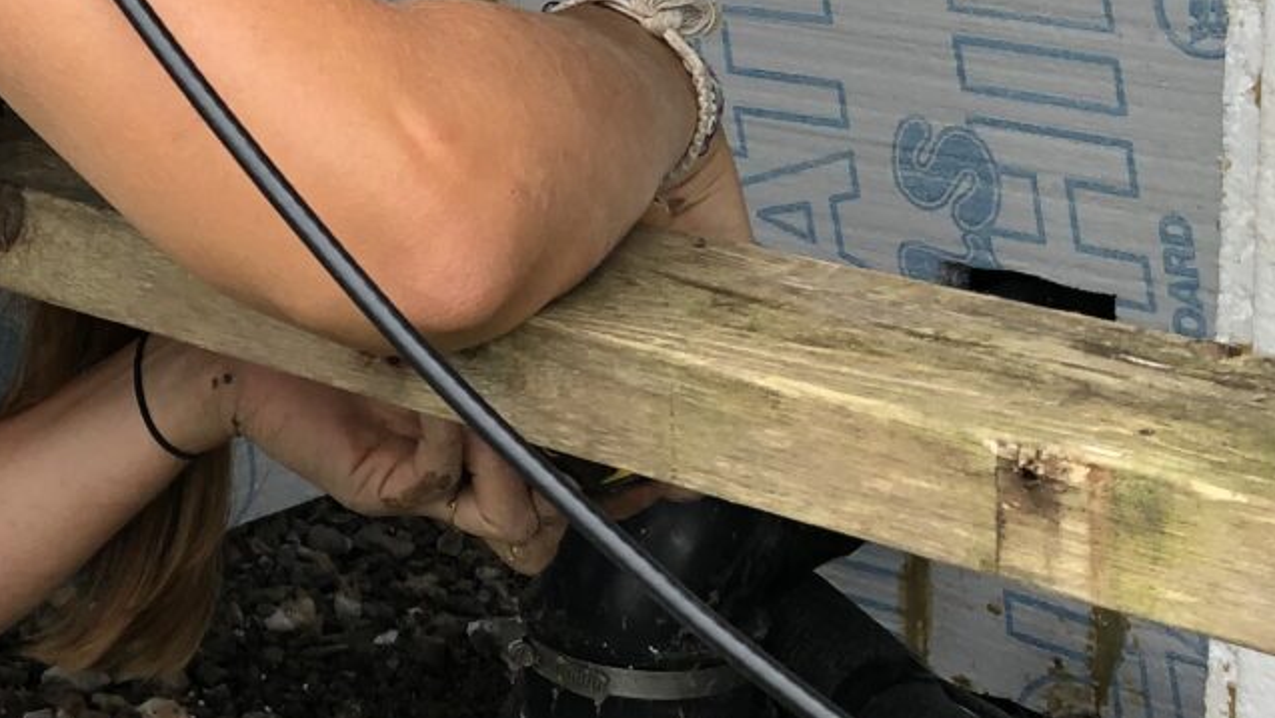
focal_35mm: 98
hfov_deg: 20.3
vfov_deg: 12.4
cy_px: 236
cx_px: -276
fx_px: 3315
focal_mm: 3.99
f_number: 1.8
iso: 20
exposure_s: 1/213
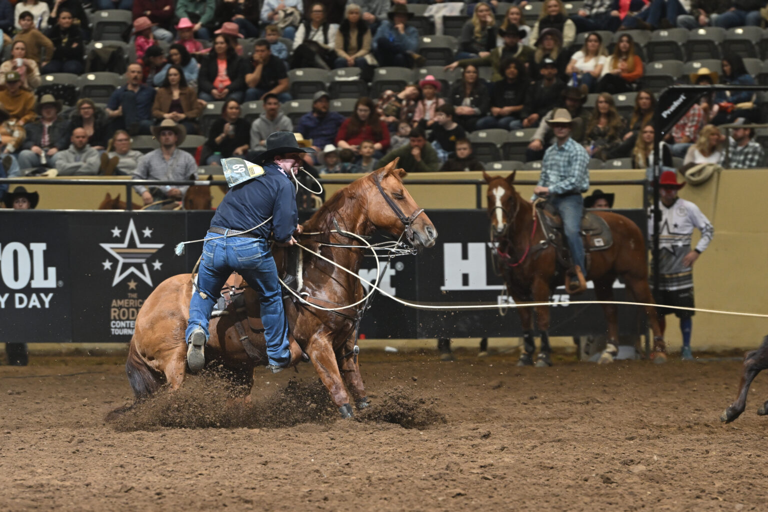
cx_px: 384
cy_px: 256
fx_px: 6078
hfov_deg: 7.2
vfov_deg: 4.8
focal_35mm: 285
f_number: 4.5
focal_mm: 190
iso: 1250
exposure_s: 1/250
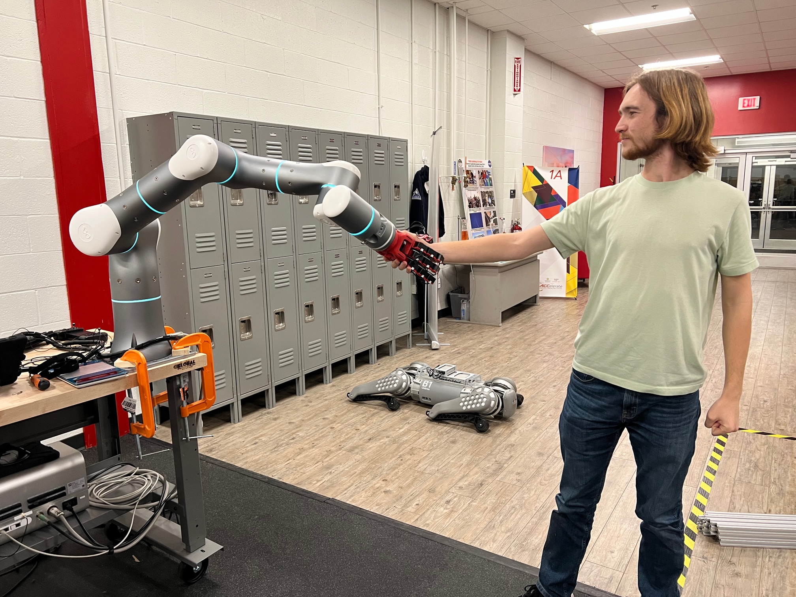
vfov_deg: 53.1
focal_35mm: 26
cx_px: 398
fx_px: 598
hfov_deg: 67.3
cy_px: 298
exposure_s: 1/60
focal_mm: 5.7
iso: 100
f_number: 1.5
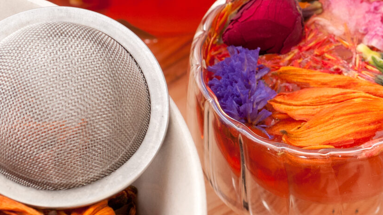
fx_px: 2387
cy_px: 78
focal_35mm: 235
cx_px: 428
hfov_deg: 9.1
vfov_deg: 5.2
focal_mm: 60
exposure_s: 1/160
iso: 200
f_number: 8
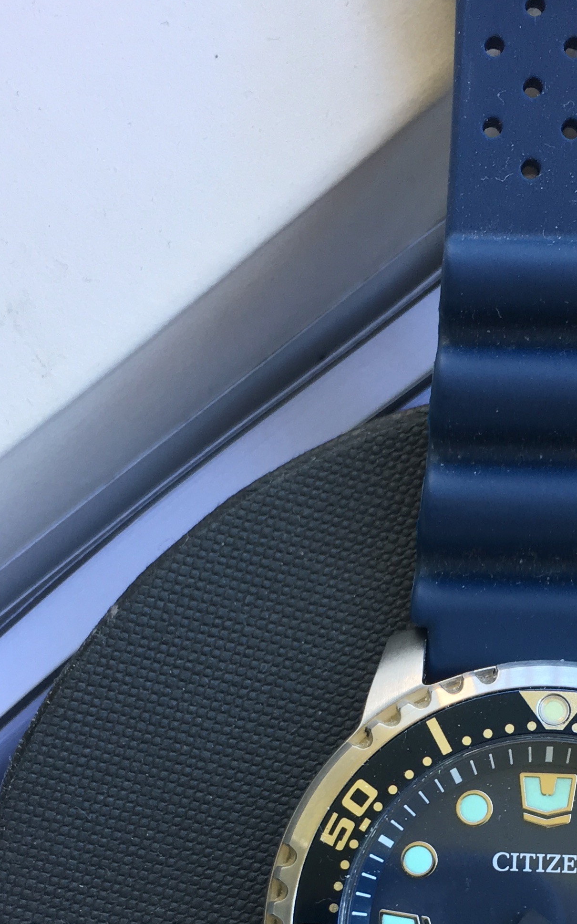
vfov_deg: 30.6
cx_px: 458
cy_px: 829
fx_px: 1611
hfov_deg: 20.1
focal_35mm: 64
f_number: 2.2
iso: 40
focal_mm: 4.15
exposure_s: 1/120
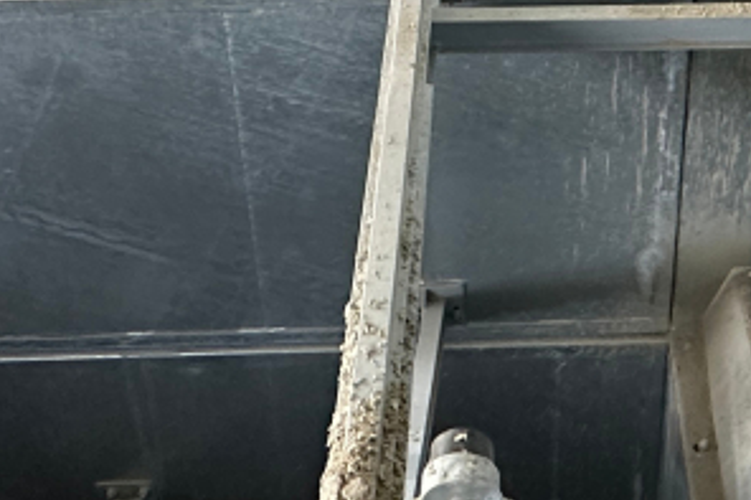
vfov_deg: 19.7
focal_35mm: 59
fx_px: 1230
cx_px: 551
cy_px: -266
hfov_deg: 33.4
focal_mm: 2.22
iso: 250
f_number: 2.2
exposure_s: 1/50
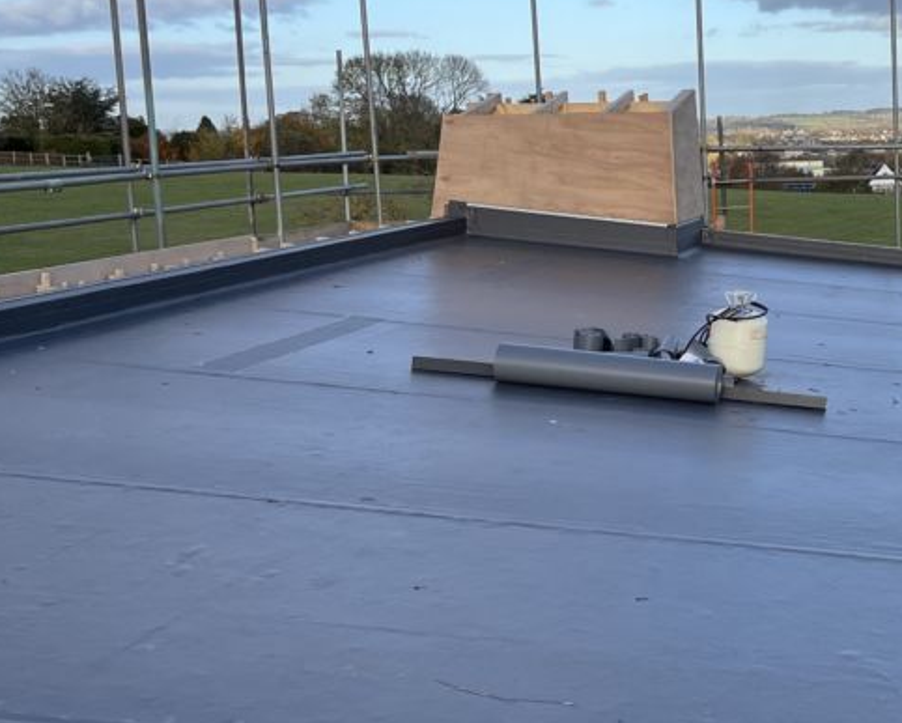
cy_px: 312
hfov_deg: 27.5
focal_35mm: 63
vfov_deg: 24.2
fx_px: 1683
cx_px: 992
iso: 50
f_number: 1.6
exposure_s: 1/2137
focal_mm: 5.1
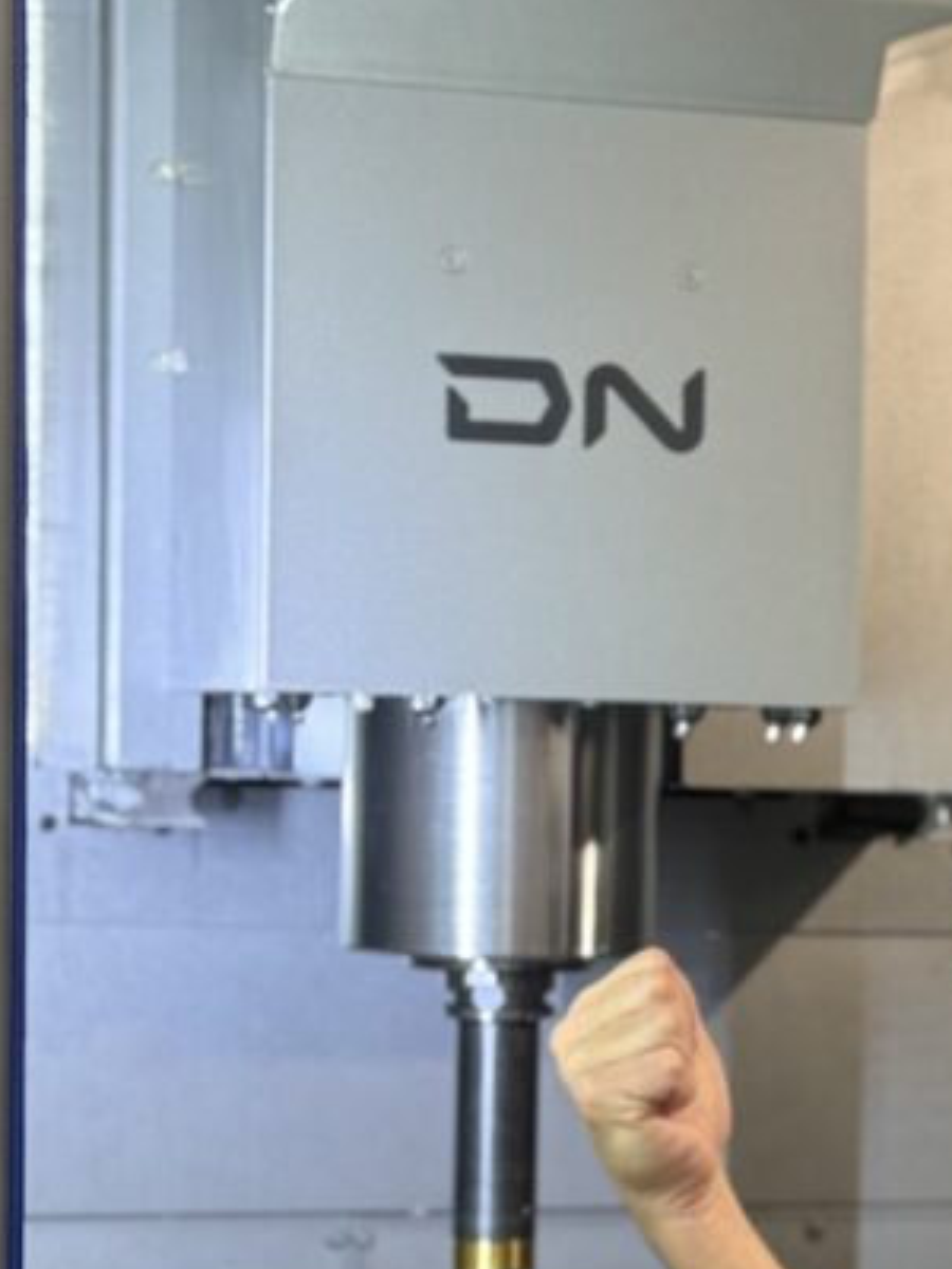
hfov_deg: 11.7
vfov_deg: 15.9
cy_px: 955
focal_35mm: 123
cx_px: 1203
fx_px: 4510
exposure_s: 1/100
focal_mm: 6.76
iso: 250
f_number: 1.78
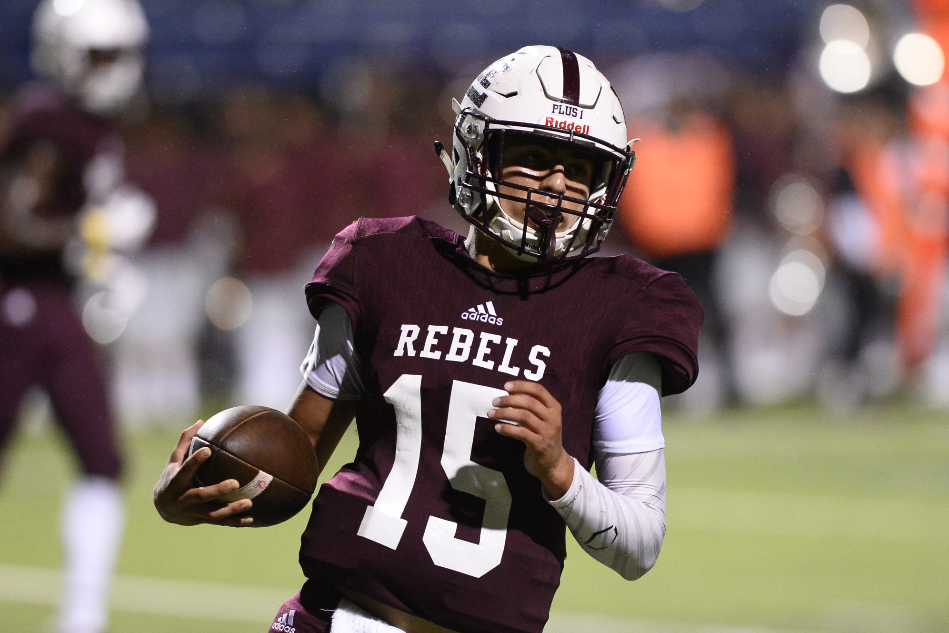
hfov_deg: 6.8
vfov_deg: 4.6
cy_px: 316
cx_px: 476
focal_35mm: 301
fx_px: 7935
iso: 6400
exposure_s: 1/800
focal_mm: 300
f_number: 2.8
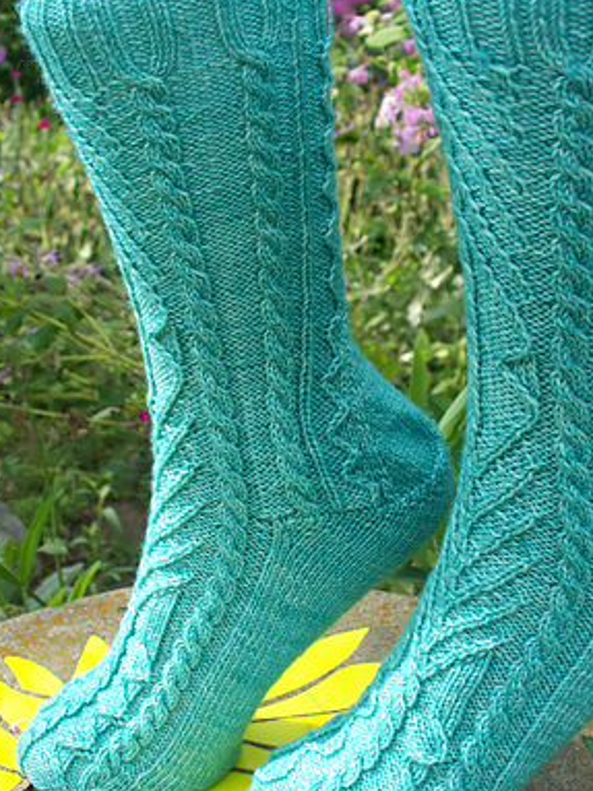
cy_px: 421
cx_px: 358
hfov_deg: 30.8
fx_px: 1074
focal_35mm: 47
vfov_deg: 40.4
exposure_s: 1/250
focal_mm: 7.54
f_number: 2.8
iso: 64
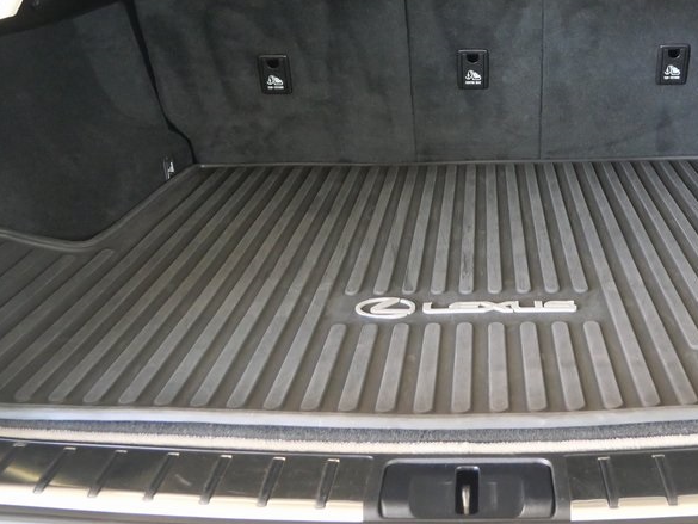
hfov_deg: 44.0
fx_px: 847
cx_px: 474
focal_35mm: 42
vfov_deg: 32.9
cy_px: 67
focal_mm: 12
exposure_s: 1/40
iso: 3200
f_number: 3.5
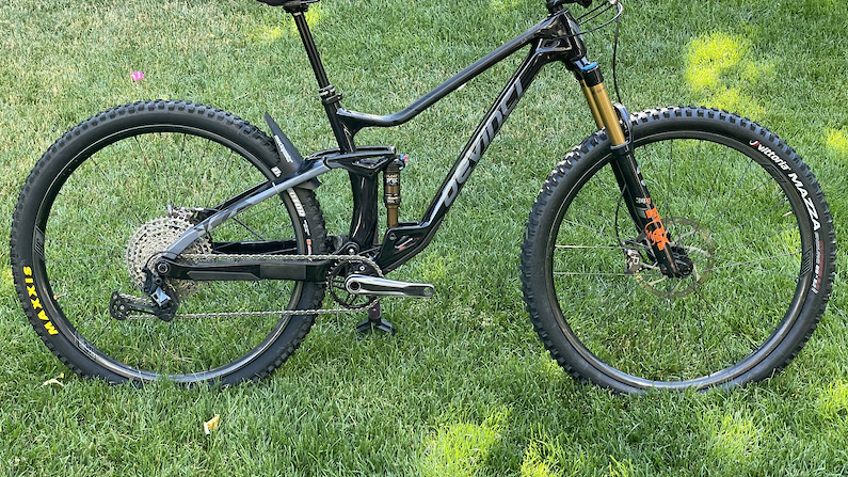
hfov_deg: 36.6
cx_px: 426
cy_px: 213
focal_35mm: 57
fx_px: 1282
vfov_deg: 21.1
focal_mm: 6
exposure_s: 1/99
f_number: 2
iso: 80
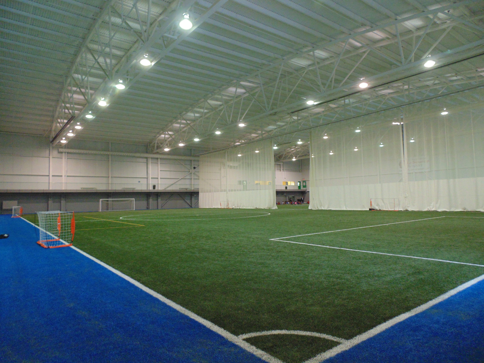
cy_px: 182
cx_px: 242
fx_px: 308
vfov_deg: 61.1
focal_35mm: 22
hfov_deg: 76.4
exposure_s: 1/30
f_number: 3.1
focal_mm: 4
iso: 250
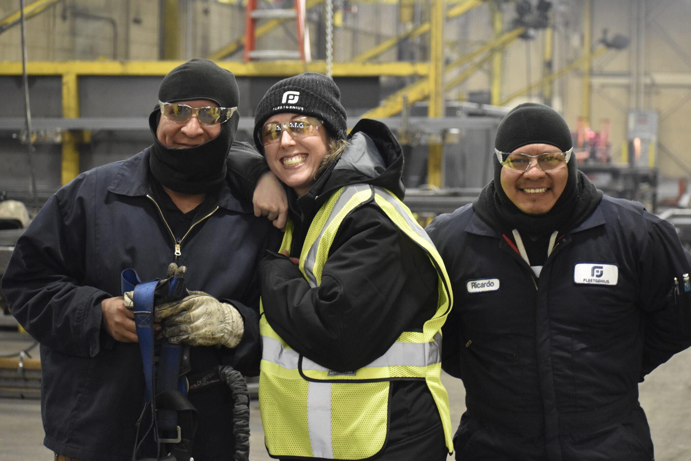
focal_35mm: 105
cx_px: 346
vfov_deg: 13.0
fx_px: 2015
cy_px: 230
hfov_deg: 19.5
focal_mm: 70
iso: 3200
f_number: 4.5
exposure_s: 1/50
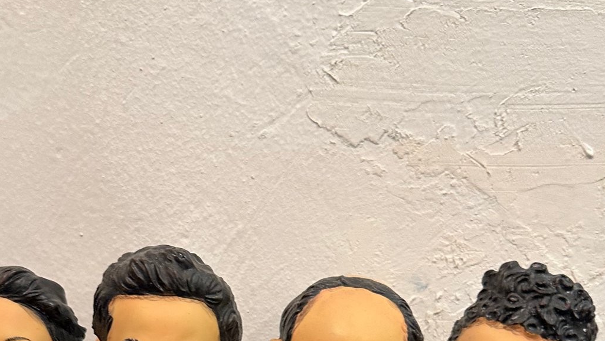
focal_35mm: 51
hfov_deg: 40.4
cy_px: 443
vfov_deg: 21.3
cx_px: 243
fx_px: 818
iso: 320
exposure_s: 1/60
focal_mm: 6.86
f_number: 1.78
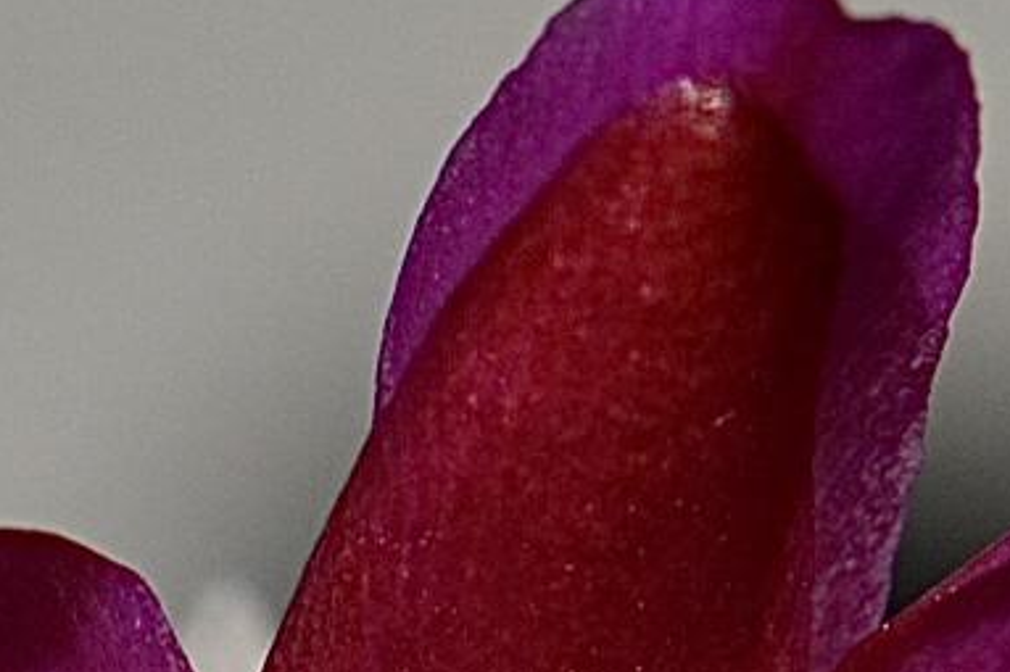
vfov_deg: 1.2
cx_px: 177
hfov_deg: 1.8
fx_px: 31676
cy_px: 2125
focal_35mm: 1130
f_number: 11
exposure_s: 1/1250
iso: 100
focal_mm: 105
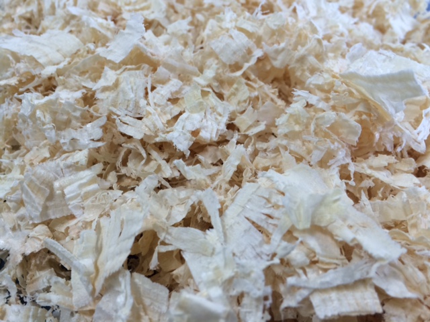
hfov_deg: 61.7
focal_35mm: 29
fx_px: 360
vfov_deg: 48.2
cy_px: 161
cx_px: 215
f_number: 2.2
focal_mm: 4.15
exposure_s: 1/40
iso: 32
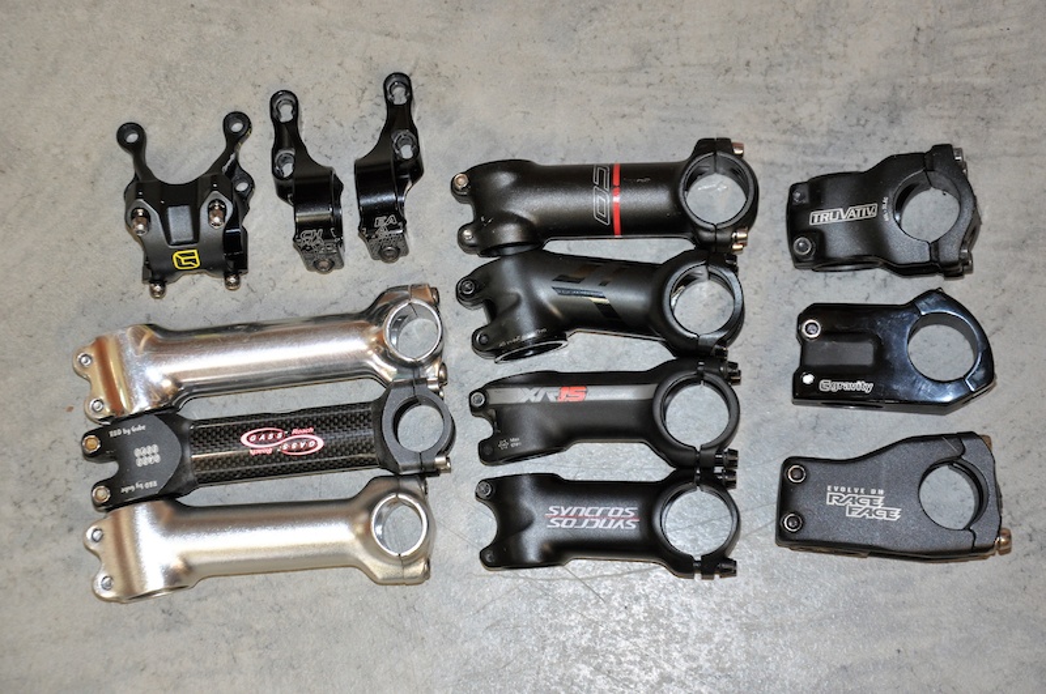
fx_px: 2698
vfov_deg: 14.7
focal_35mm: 93
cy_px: 347
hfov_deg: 21.9
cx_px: 523
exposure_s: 1/30
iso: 800
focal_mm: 62
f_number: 5.3
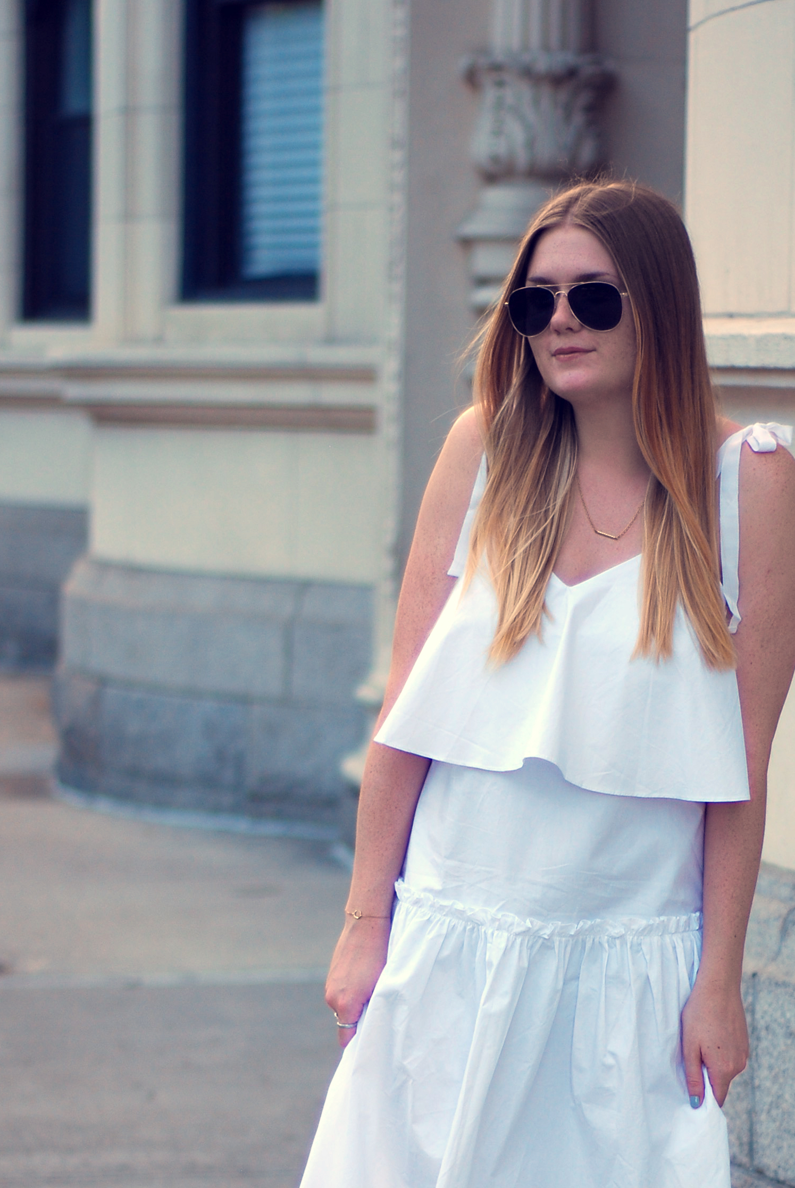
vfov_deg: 15.7
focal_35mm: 130
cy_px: 941
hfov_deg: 10.6
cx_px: 539
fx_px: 4295
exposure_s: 1/320
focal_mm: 50
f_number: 2
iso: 125
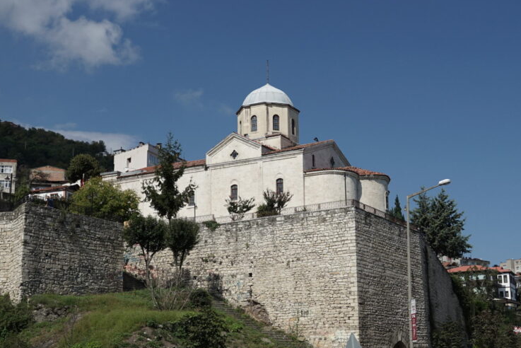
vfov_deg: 27.0
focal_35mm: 50
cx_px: 294
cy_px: 194
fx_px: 724
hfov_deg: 39.5
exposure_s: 1/500
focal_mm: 24
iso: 100
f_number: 9
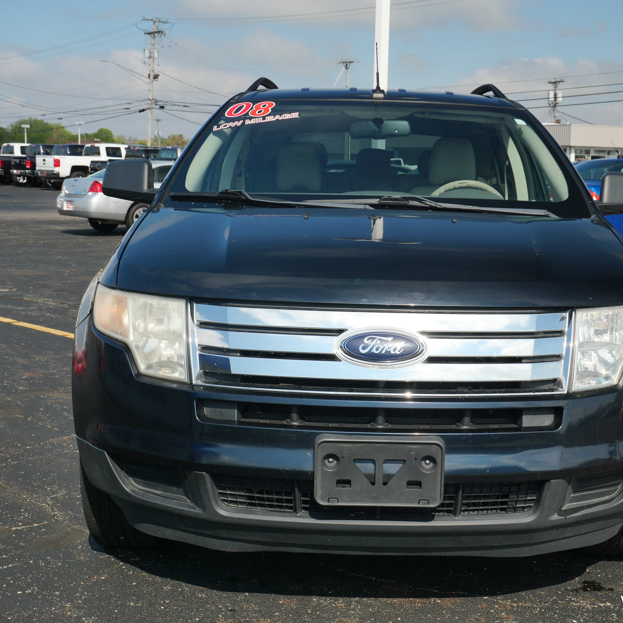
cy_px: 311
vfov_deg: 32.8
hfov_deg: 32.6
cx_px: 388
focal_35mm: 52
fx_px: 1059
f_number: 7.1
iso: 200
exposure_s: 1/250
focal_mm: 22
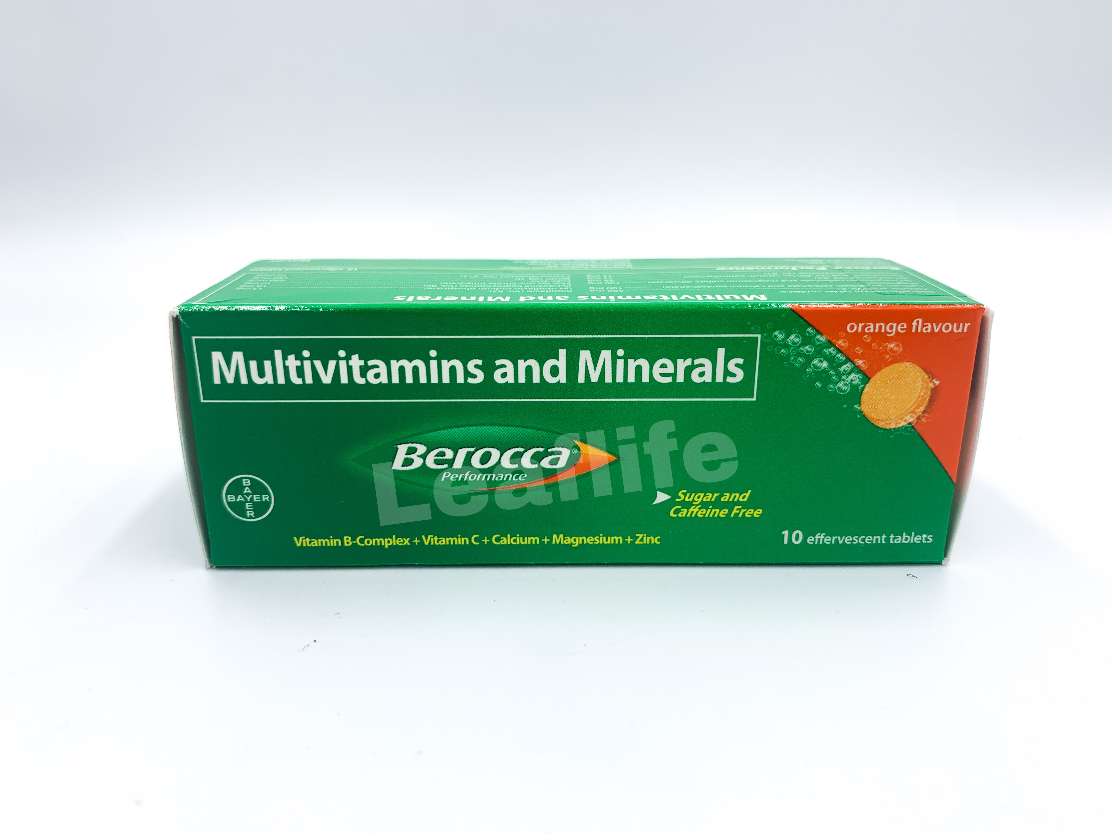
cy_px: 417
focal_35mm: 26
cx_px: 556
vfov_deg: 53.1
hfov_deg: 67.3
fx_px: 835
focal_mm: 4.25
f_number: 1.8
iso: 25
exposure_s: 1/140
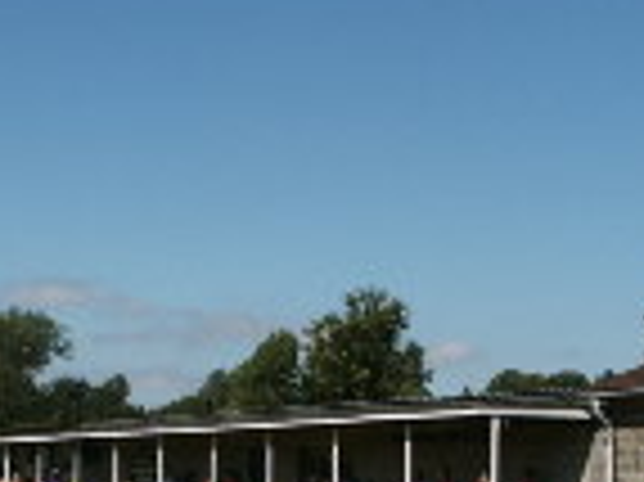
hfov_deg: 20.0
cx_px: 383
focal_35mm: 98
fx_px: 1822
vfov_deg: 14.7
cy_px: 541
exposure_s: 1/500
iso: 64
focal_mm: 7.19
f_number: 6.7
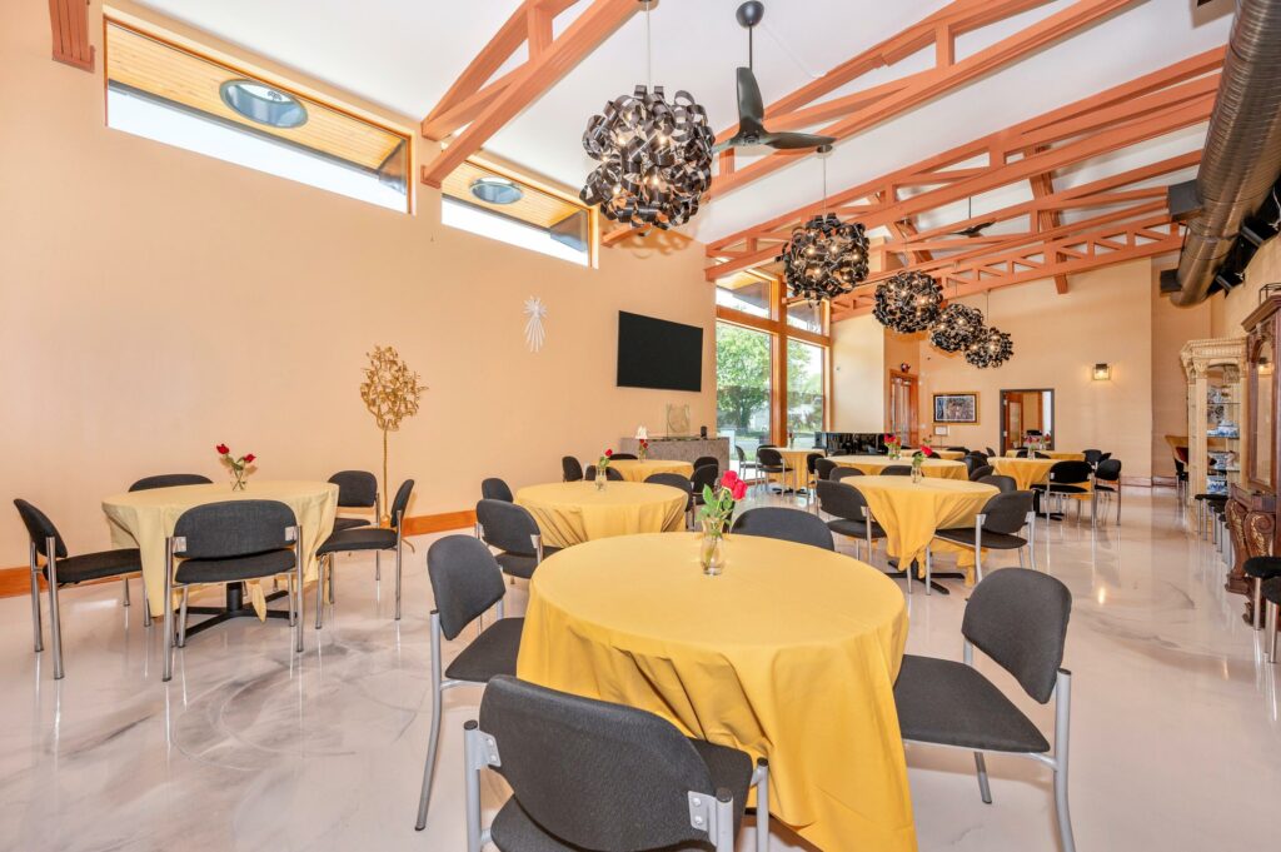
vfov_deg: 81.1
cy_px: 426
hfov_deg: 104.3
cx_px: 640
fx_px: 498
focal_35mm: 14
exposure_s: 1/125
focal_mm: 14
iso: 500
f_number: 8
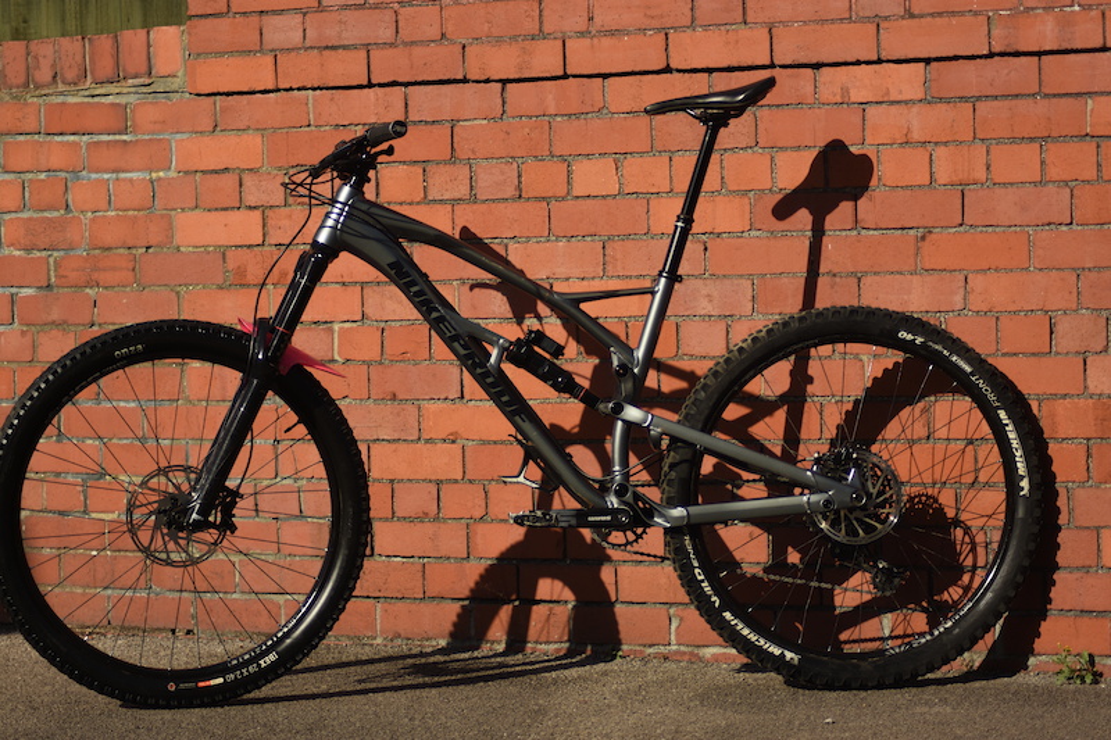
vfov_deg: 13.0
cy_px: 370
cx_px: 556
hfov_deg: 19.5
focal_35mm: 105
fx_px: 3240
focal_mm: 70
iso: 100
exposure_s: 1/1250
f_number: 4
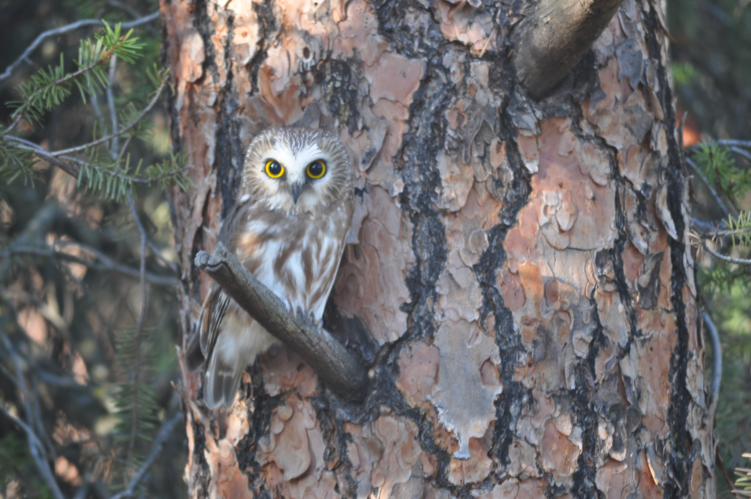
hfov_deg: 6.9
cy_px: 250
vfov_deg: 4.6
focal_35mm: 300
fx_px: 6251
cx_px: 376
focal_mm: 200
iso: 220
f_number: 5.6
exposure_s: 1/30
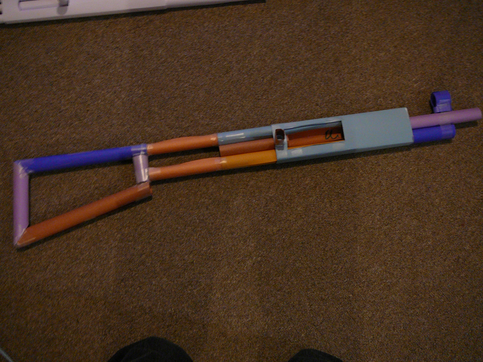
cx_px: 242
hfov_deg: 52.6
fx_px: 488
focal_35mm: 35
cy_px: 181
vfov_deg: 40.7
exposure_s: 1/8
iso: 200
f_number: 2.8
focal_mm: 5.2
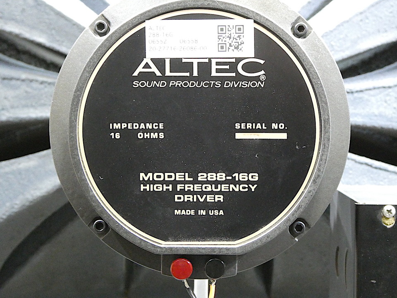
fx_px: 1319
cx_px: 198
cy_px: 149
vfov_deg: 12.9
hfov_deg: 17.1
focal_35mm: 115
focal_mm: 20.6
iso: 1600
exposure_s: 1/13
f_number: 5.1
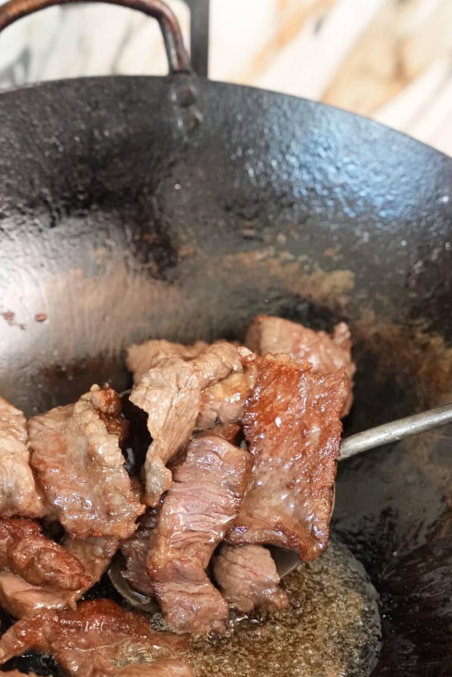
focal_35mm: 77
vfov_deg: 26.3
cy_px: 354
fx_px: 1450
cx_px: 201
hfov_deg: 17.7
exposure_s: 1/640
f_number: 4.5
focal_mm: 67.1
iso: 25600
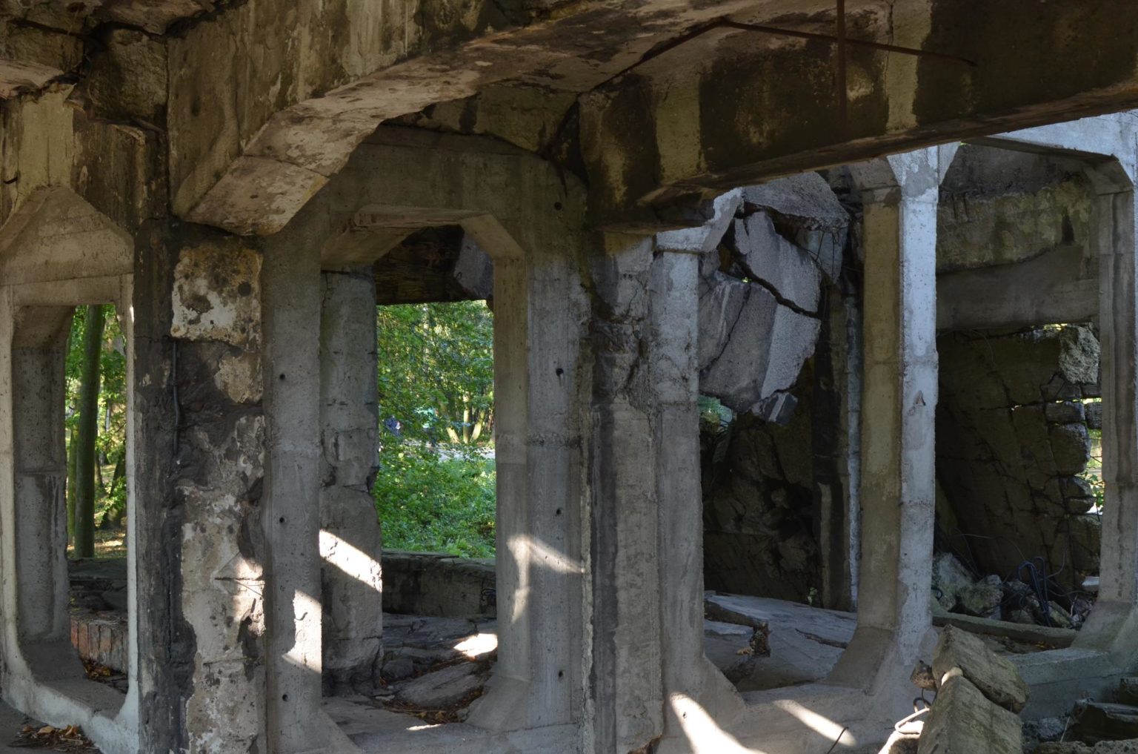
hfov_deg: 37.9
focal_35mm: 52
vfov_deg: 25.6
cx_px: 569
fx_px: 1656
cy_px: 377
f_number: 5
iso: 640
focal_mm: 35
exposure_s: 1/100
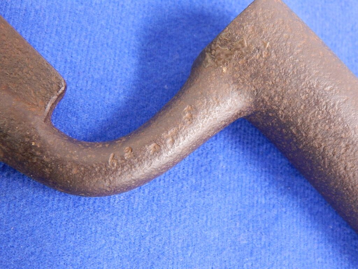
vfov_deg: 33.6
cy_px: 134
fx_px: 445
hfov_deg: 43.9
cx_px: 179
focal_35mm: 43
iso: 560
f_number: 3.6
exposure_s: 1/8
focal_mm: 7.7
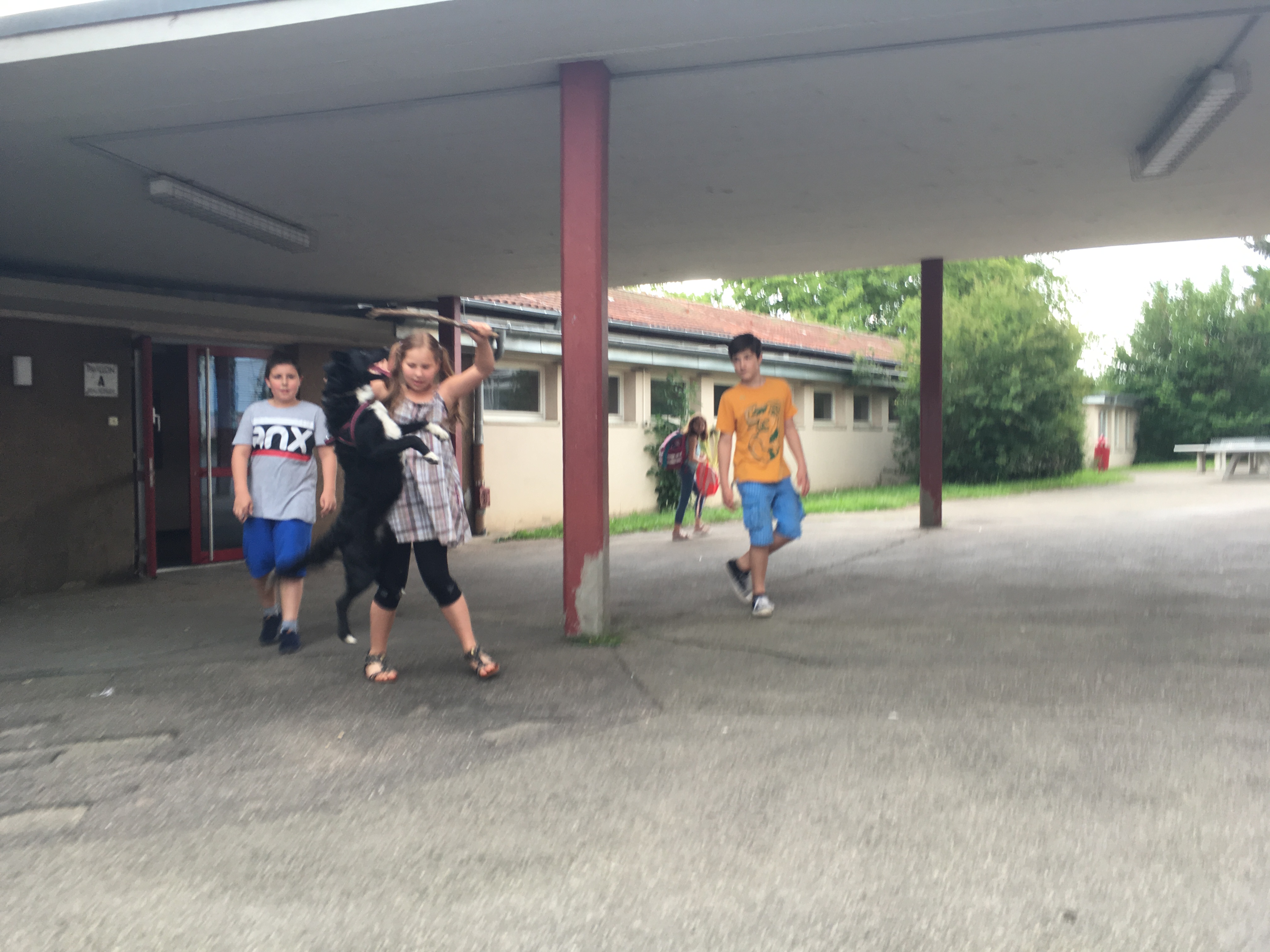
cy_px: 476
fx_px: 1064
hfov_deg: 61.7
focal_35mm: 29
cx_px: 635
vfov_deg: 48.2
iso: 32
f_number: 2.2
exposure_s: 1/100
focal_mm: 4.15
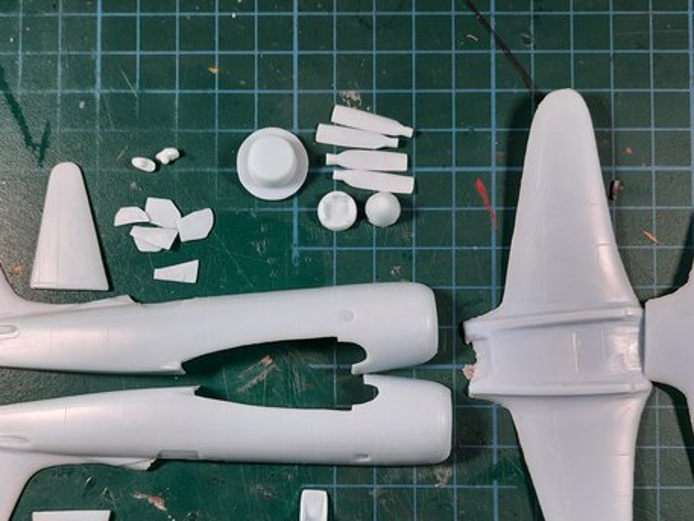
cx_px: 317
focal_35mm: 42
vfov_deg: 34.0
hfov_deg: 44.7
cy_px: 357
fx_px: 842
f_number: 1.8
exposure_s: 1/50
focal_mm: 5.23
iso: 25
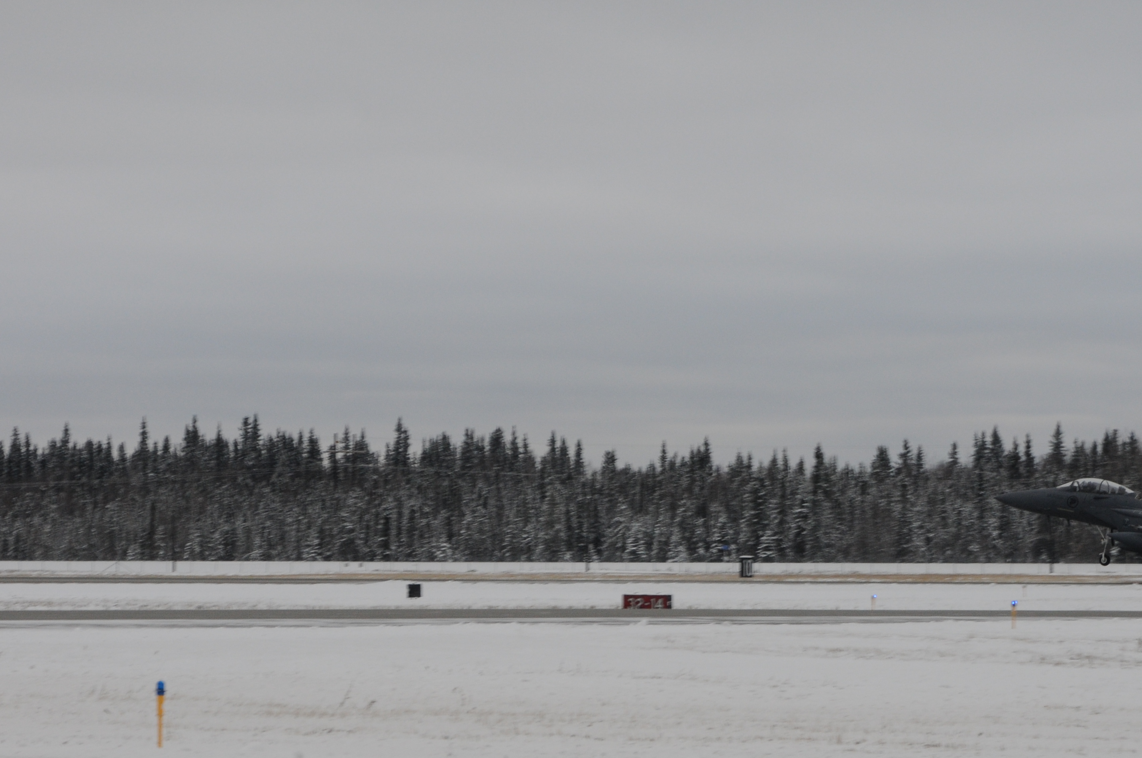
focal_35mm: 202
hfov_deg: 10.2
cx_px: 630
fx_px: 6399
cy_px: 545
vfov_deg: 6.8
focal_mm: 90
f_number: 11
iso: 400
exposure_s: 1/250
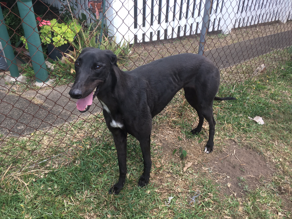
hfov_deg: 61.7
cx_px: 146
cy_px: 110
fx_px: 245
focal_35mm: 29
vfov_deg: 48.2
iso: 25
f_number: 2.2
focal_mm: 4.15
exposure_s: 1/100
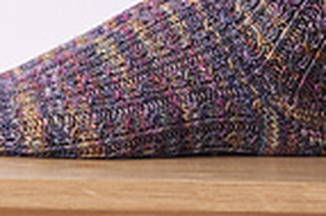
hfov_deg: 11.1
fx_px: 1673
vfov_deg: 7.4
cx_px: 64
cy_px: 13
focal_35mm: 185
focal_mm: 53
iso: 100
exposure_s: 1/125
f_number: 6.3
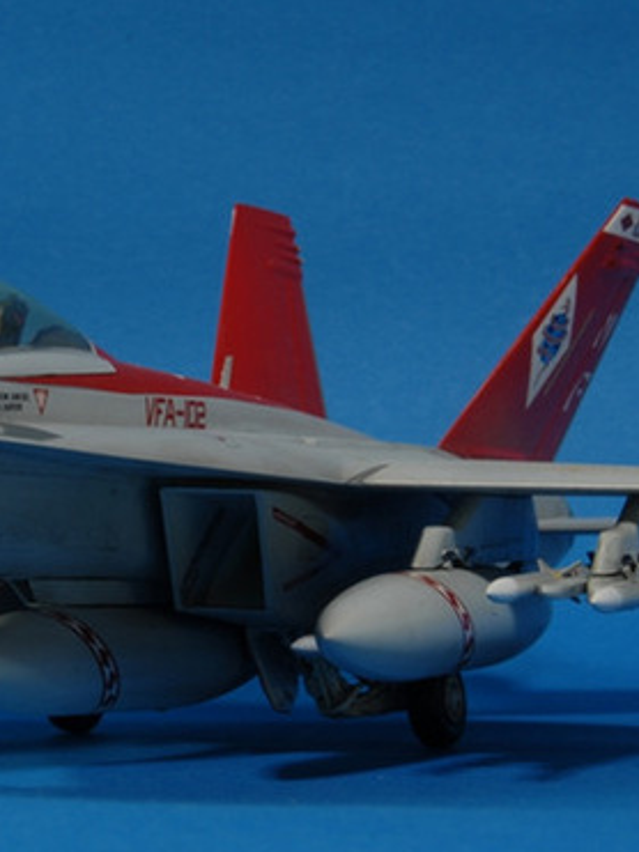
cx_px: 107
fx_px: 3448
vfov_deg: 14.1
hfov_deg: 10.5
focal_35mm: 140
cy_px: 397
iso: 100
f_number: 25
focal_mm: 50
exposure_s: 4.5
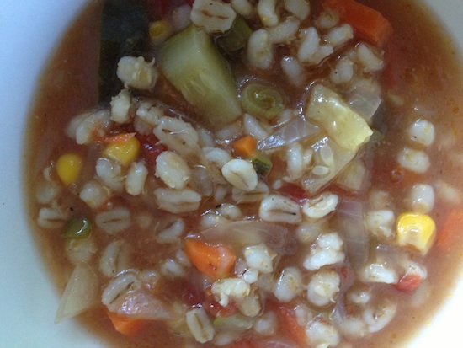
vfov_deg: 40.7
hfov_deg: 52.6
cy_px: 174
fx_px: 468
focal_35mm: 35
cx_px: 232
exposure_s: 1/20
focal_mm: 4.28
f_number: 2.4
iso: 200
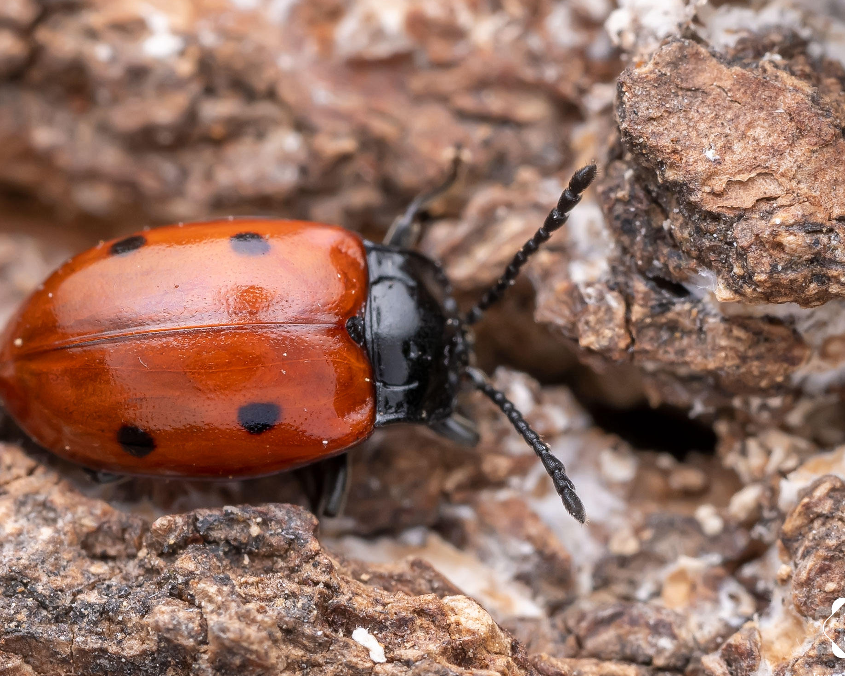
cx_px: 365
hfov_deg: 14.4
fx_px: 3351
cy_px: 321
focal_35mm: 134
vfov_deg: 11.5
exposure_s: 1/200
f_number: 14
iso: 200
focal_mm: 105
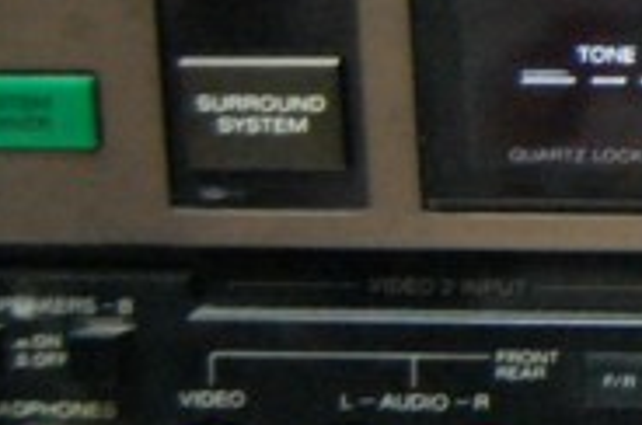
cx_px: 1462
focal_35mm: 184
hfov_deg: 10.0
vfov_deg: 7.4
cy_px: -71
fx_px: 3276
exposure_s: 1/15
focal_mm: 22
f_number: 3.8
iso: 1600
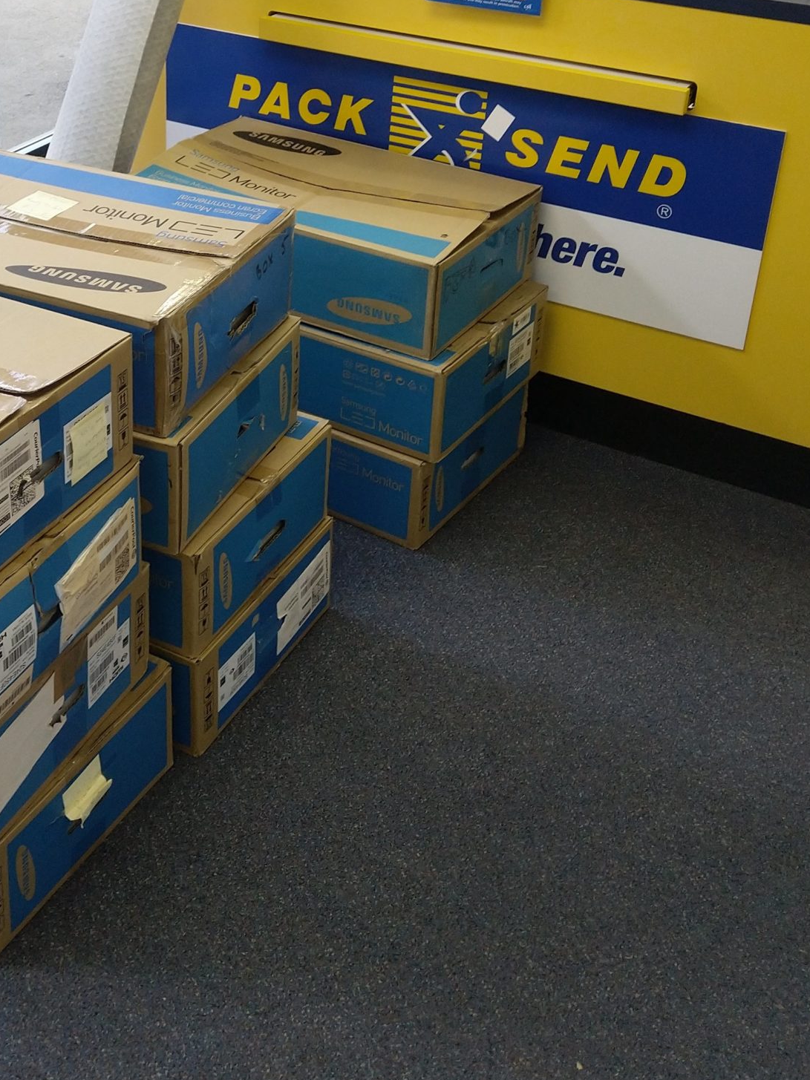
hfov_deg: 32.1
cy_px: 313
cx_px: 175
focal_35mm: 44
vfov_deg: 42.0
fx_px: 1373
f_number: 1.75
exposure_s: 1/100
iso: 100
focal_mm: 4.28
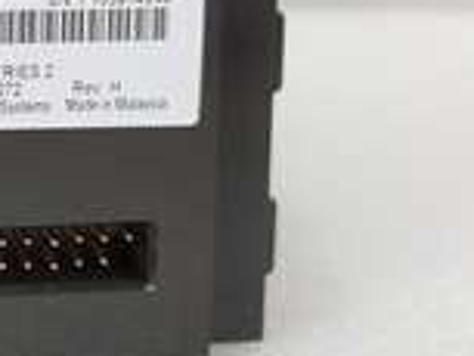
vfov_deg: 14.4
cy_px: 34
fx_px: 1398
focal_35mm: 102
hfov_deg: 18.0
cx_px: -146
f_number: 1.8
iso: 270
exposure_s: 1/33.3
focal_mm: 4.75
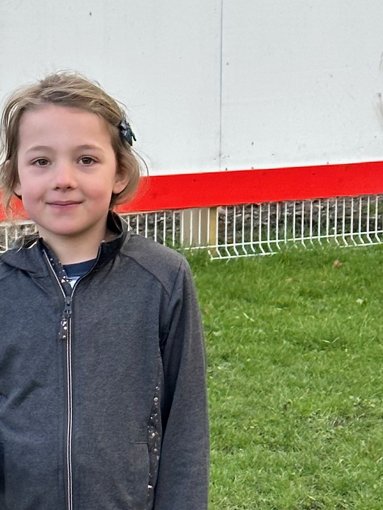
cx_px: 57
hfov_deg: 14.8
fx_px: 1460
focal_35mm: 99
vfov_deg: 19.2
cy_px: 526
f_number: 1.78
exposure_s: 1/541
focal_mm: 6.86
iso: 64
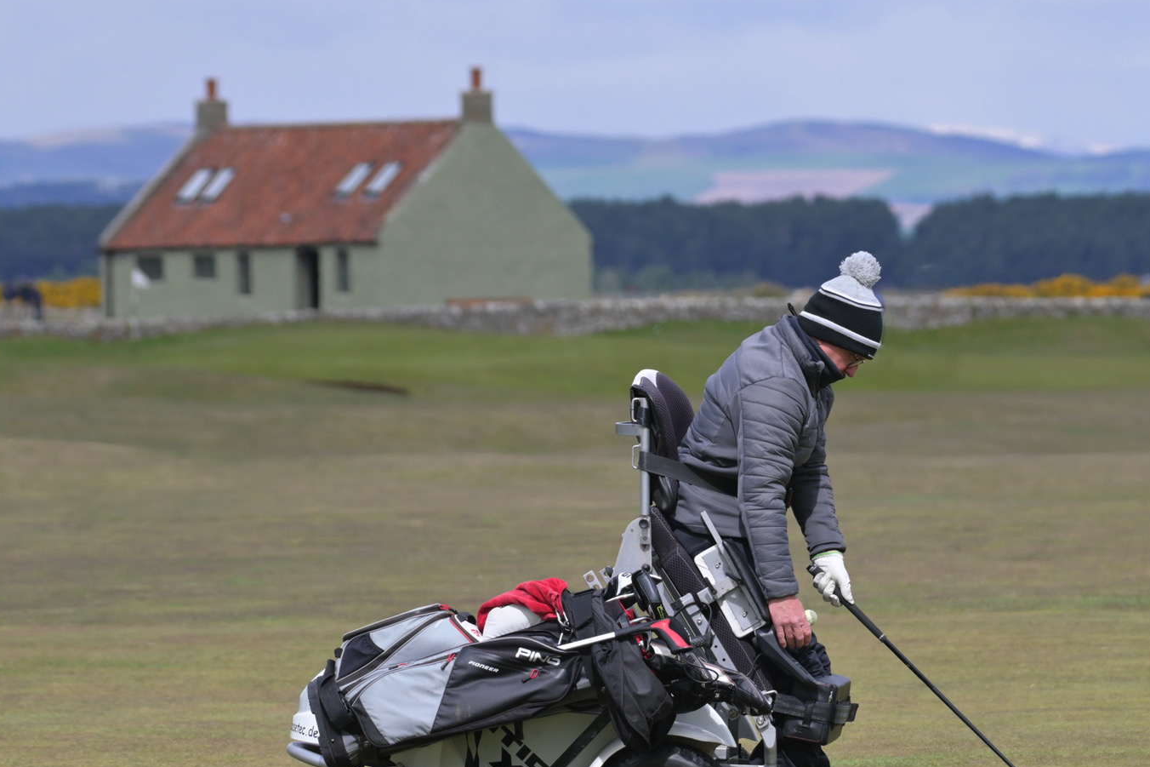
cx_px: 700
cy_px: 438
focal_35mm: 426
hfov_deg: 4.8
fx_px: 13606
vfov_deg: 3.2
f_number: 6.3
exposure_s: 1/400
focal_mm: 200
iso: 100
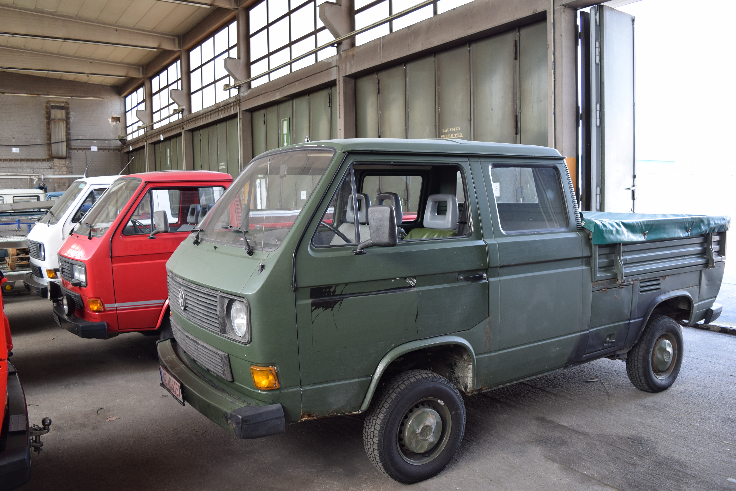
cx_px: 368
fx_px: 552
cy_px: 246
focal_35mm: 27
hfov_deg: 67.4
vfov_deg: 48.0
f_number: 4.5
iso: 400
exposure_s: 1/80
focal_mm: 18
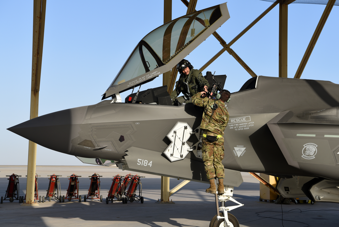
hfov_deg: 34.5
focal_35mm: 58
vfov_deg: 23.4
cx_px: 170
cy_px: 114
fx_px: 546
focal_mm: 58
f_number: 10
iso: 200
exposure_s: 1/250
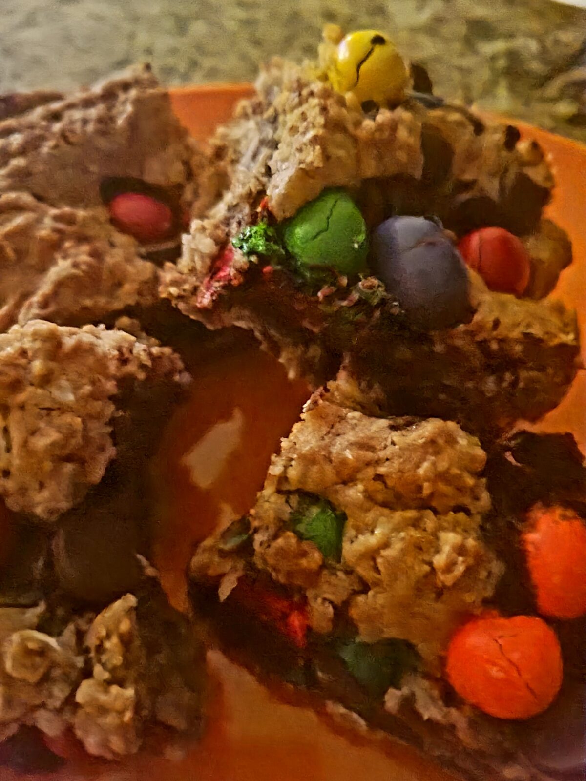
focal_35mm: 26
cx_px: 293
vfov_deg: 67.3
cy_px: 390
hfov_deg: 53.1
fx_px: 587
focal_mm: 5.4
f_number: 1.8
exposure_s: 1/8
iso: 3200
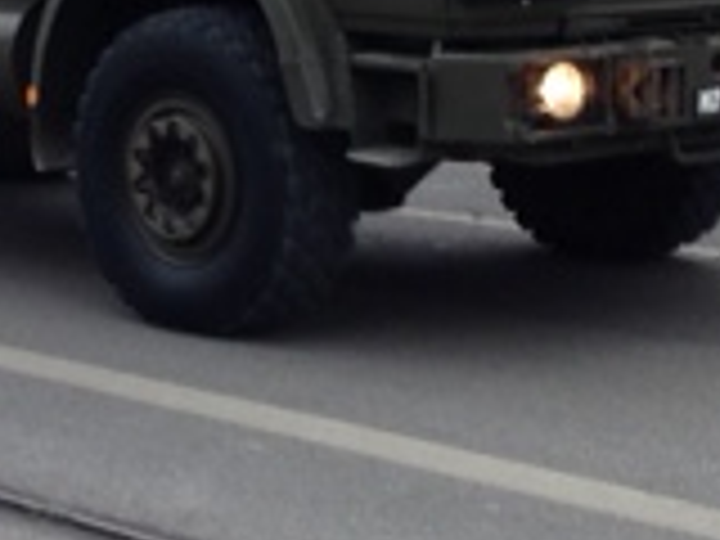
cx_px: 68
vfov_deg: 11.2
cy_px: 63
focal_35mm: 132
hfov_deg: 14.8
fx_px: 2746
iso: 50
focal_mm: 4.12
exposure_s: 1/160
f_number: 2.4
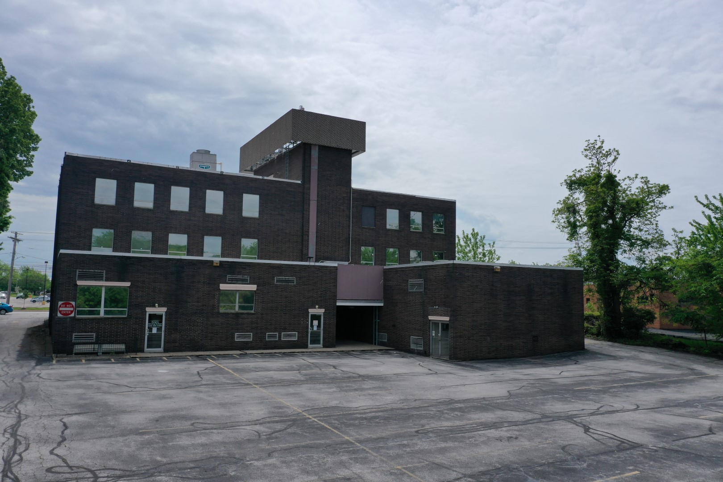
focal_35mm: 28
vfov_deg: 46.4
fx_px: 562
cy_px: 241
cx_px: 362
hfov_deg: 65.5
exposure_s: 1/800
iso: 100
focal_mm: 10.26
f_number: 7.1
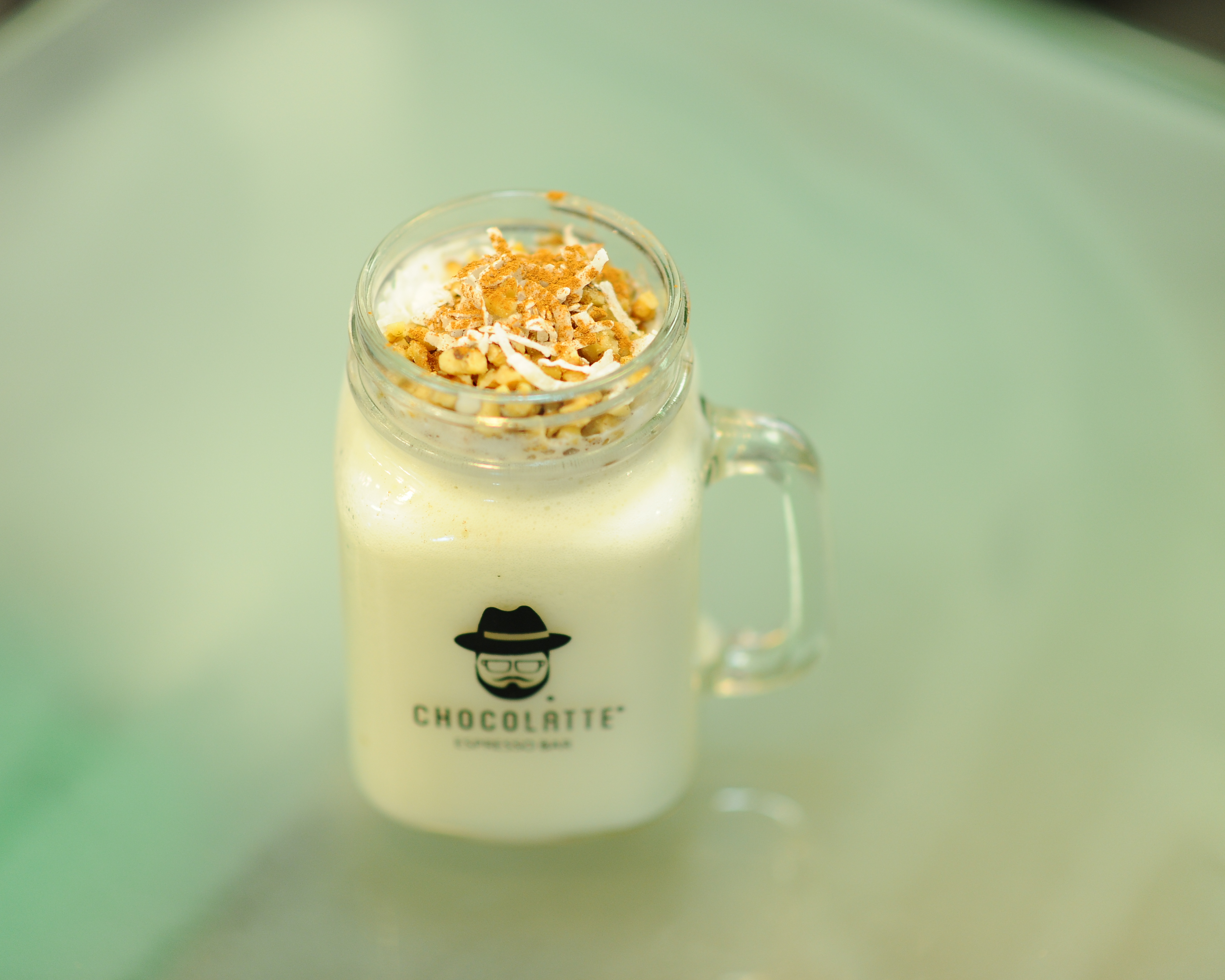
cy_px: 490
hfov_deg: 20.0
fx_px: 3481
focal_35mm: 96
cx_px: 588
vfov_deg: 16.0
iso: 800
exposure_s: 1/200
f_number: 1.8
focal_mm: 85
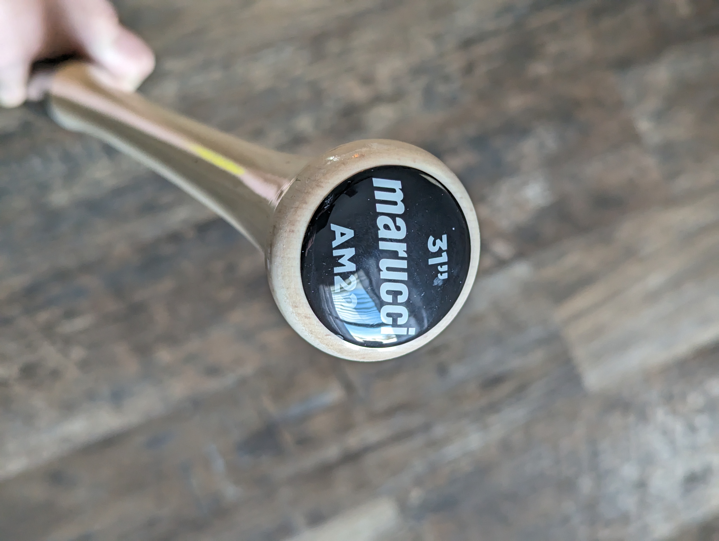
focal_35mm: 48
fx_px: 998
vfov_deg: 30.3
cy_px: 270
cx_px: 360
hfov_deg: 39.6
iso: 200
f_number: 1.85
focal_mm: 6.81
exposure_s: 1/148
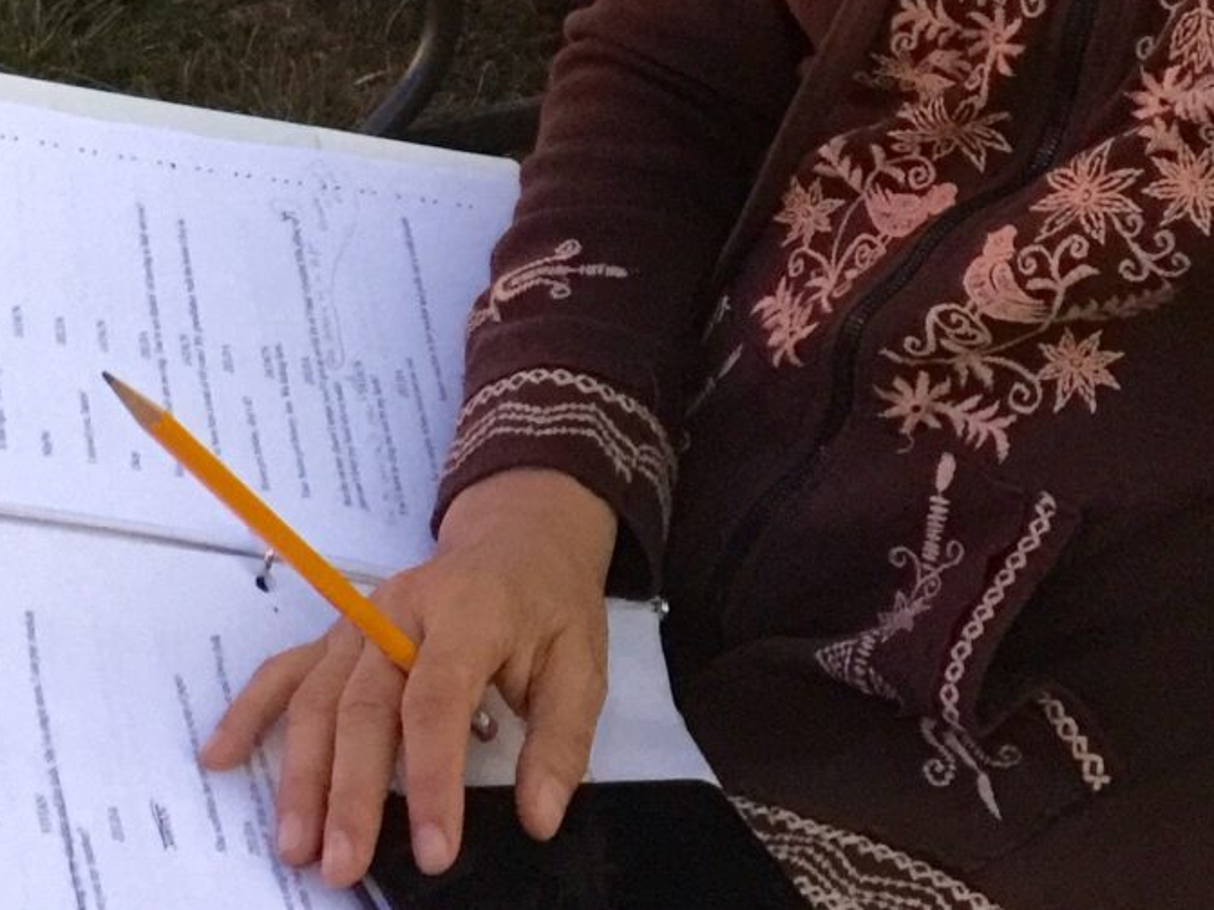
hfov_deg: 23.6
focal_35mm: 83
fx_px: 2910
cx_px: 612
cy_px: -255
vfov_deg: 16.8
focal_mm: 4.15
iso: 200
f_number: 2.2
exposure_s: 1/4
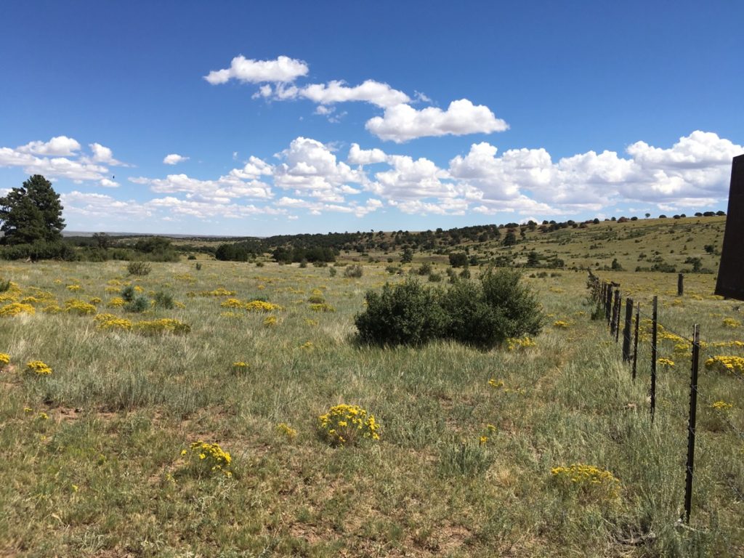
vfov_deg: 48.2
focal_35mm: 29
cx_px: 372
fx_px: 623
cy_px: 279
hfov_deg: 61.7
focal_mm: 4.15
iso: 25
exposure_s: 1/2747
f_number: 2.2
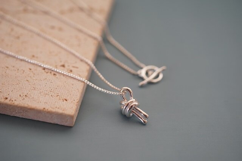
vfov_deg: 27.0
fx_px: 336
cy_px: 80
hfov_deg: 39.6
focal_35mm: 50
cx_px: 121
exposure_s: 1/60
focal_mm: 50
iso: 400
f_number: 4
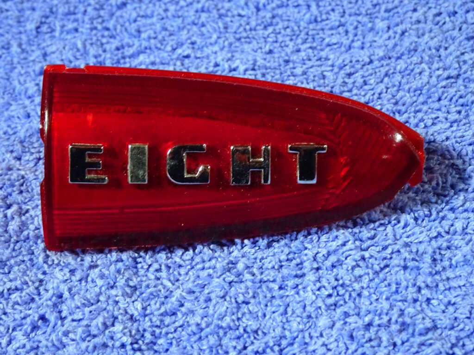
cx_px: 237
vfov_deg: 14.8
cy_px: 178
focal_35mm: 100
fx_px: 1369
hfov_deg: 19.6
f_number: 5
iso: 800
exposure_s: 1/8
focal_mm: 17.01
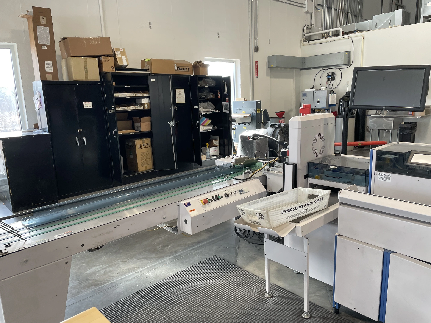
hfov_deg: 67.3
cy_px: 162
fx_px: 324
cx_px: 216
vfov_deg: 53.1
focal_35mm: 26
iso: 64
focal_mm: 4.2
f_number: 1.6
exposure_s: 1/121
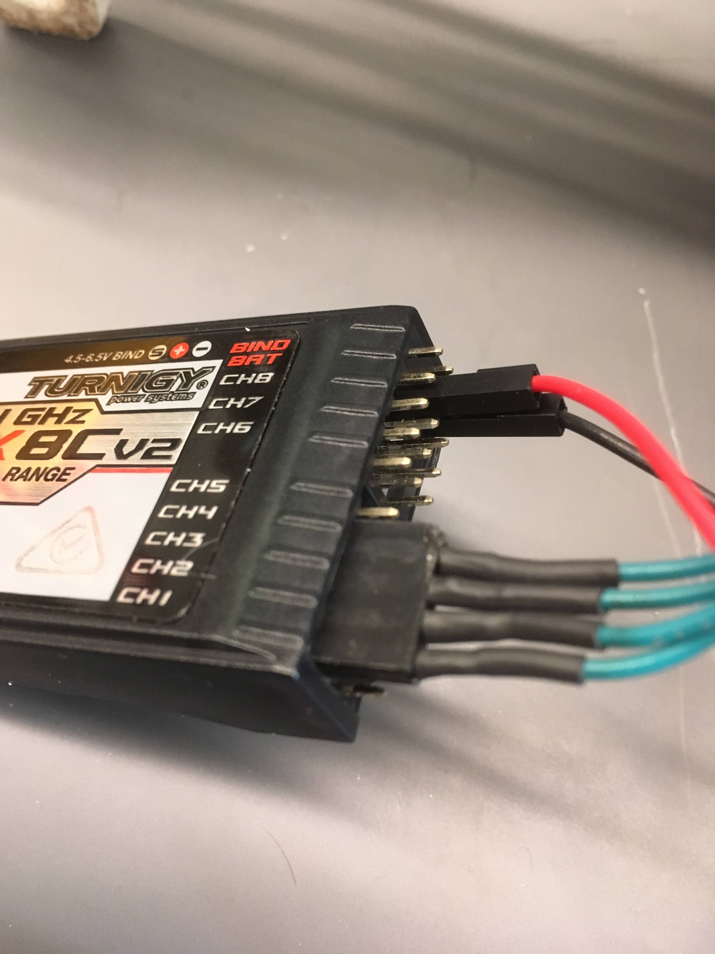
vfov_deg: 61.7
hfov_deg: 48.2
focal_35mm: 29
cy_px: 477
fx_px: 799
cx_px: 358
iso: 200
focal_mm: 4.15
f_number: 2.2
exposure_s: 1/17
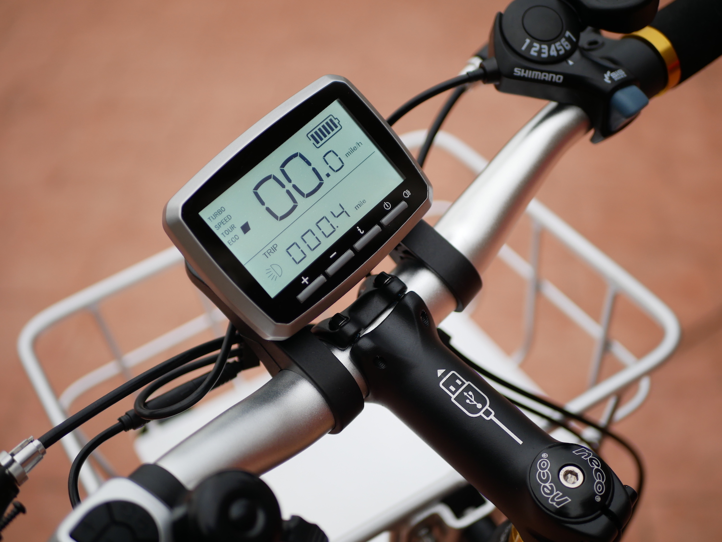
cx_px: 361
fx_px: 1043
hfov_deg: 38.2
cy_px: 271
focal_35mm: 50
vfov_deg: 29.1
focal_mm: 25
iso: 200
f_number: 1.7
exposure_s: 1/200
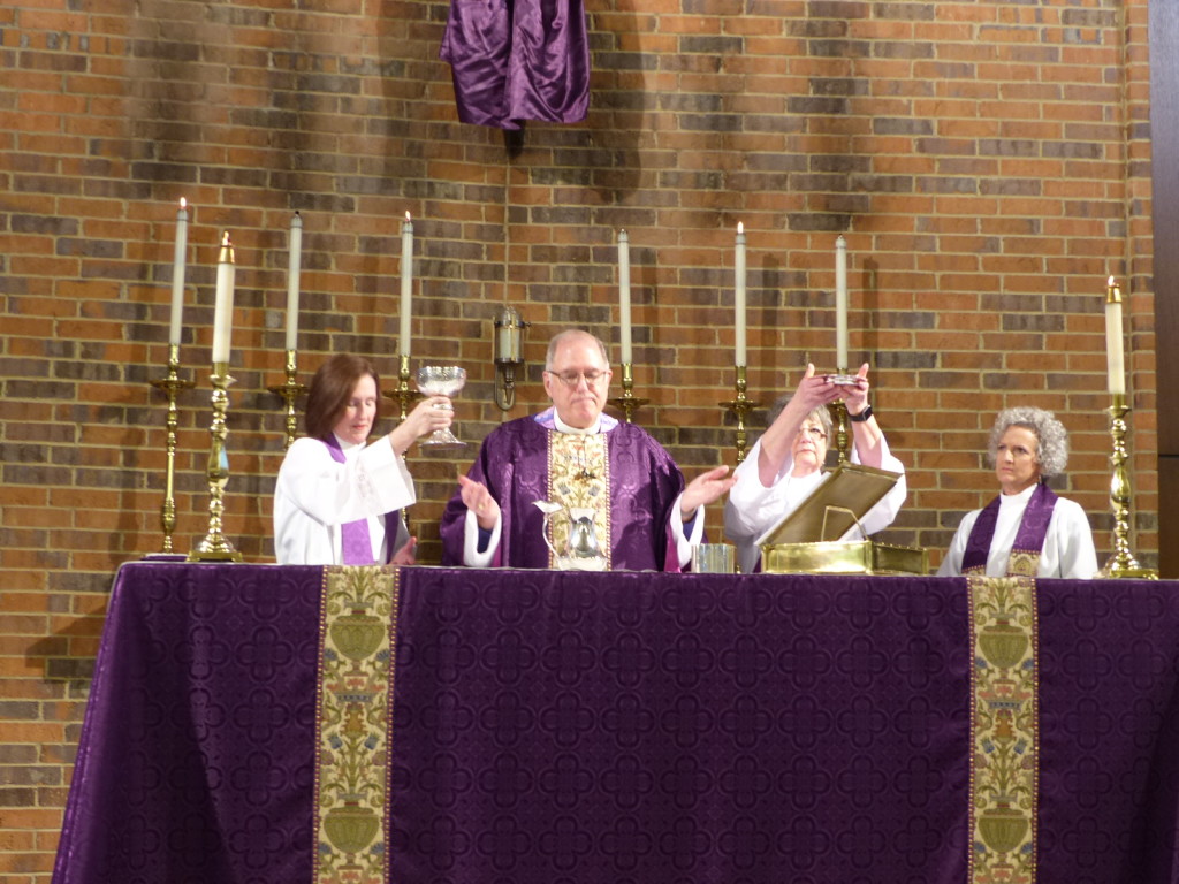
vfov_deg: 21.3
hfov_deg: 28.2
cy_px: 442
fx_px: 2350
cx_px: 590
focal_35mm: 69
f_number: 3.2
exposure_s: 1/13
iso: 200
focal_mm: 12.5
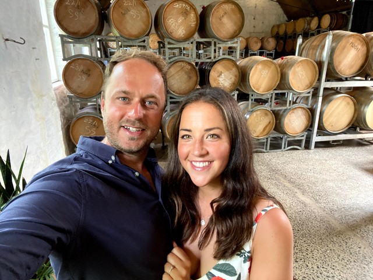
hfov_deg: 73.9
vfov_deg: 58.9
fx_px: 248
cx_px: 186
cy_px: 140
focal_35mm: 23
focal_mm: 2.71
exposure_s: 1/60
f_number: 2.2
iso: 320
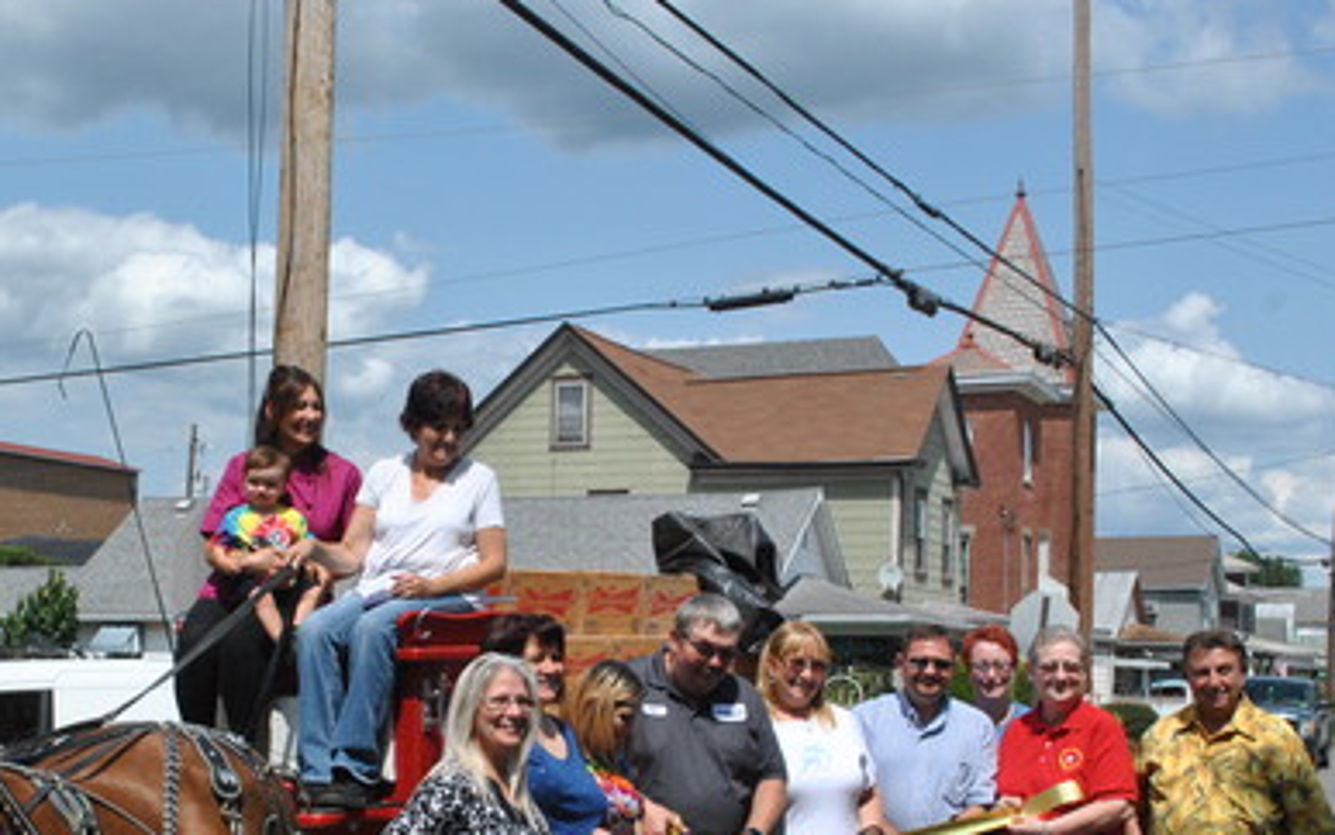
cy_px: 669
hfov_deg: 35.2
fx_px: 2074
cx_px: 417
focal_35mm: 57
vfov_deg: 22.4
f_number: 9
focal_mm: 24
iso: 800
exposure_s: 1/2000
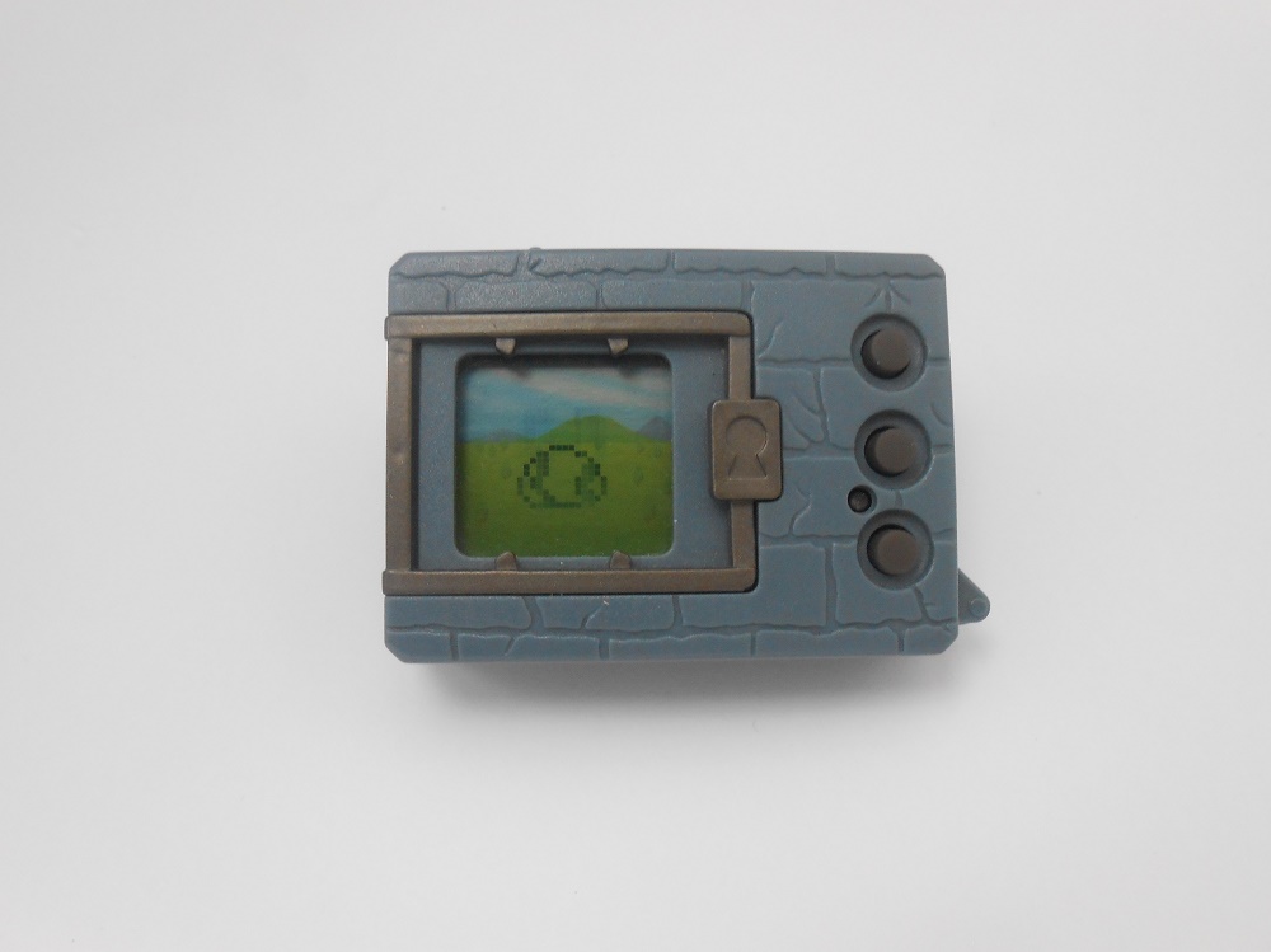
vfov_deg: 53.0
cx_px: 636
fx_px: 954
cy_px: 476
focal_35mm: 26
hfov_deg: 67.3
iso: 250
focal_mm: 4.6
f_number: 3.5
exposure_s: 1/30
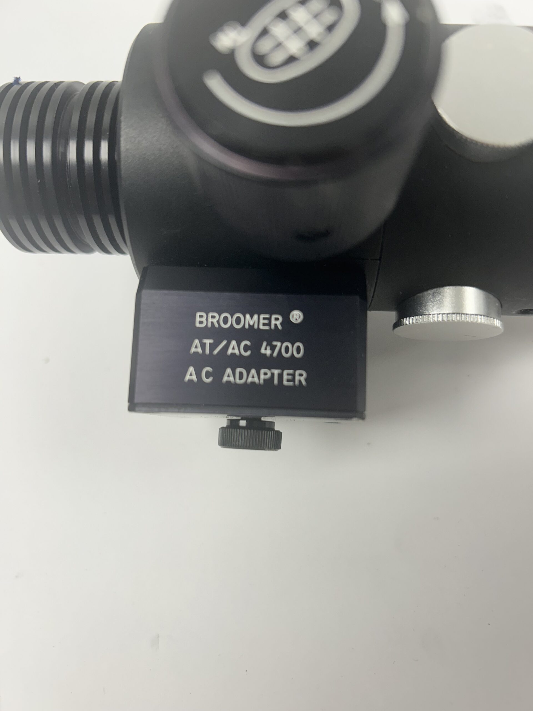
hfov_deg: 53.1
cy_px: 356
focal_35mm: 26
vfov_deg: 67.3
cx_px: 266
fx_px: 534
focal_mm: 5.7
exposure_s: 1/120
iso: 50
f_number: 1.5
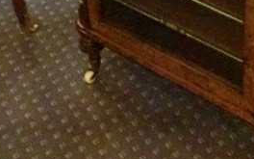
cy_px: -105
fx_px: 623
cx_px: 201
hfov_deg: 22.7
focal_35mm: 90
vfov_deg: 13.4
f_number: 3.1
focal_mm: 6.3
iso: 1600
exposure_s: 1/25
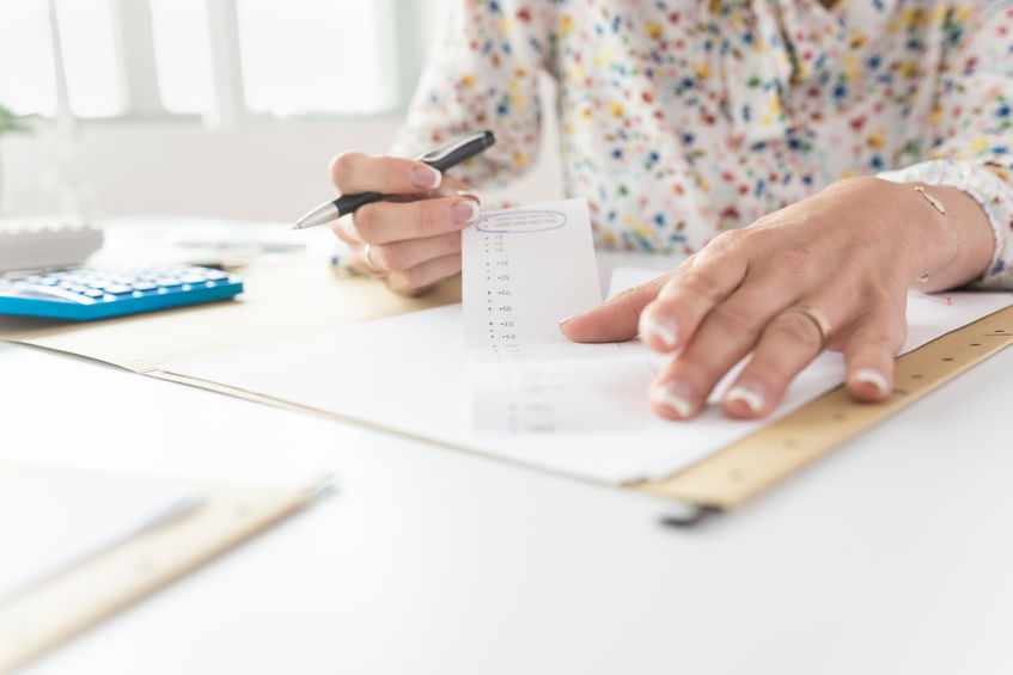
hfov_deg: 54.4
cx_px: 506
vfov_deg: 37.9
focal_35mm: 35
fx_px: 985
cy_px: 338
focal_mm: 35
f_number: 4
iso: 125
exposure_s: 1/125
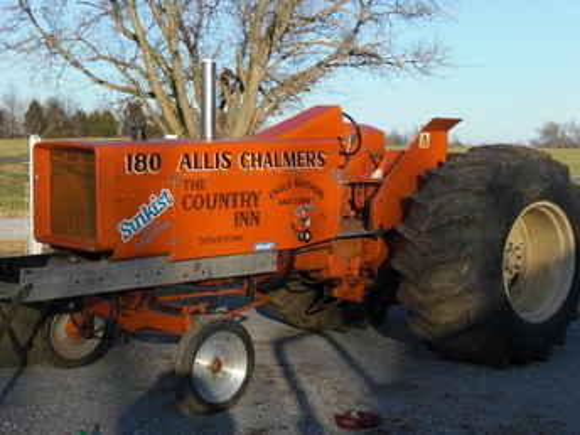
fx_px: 1056
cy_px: 218
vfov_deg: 23.3
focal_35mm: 63
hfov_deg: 30.7
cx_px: 290
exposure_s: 1/500
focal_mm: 10.4
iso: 64
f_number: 4
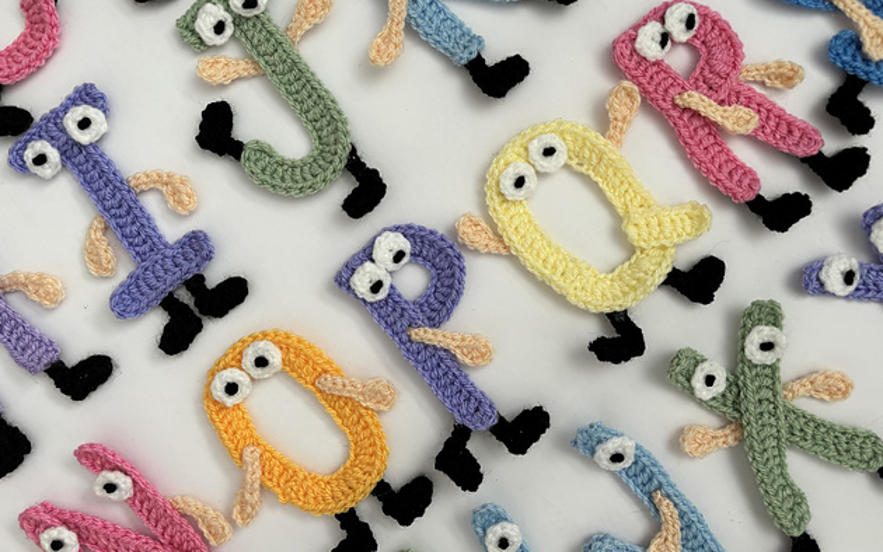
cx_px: 446
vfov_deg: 44.5
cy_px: 244
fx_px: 674
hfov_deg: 66.5
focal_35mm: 28
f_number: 1.6
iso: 125
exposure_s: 1/50
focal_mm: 5.96
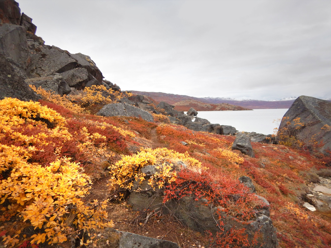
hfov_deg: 71.6
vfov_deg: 56.8
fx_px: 229
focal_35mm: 24
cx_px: 166
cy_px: 124
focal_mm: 4.3
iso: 125
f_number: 2.8
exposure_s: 1/250
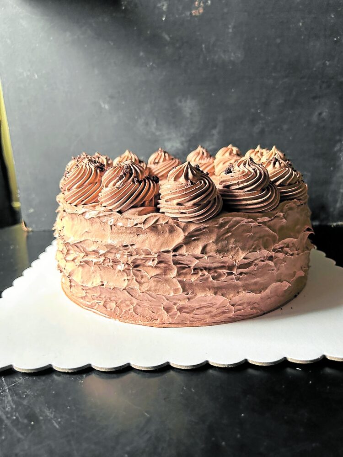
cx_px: 172
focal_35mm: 26
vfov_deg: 67.3
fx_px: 344
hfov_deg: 53.1
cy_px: 228
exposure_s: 1/121
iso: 125
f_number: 1.5
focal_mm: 5.7
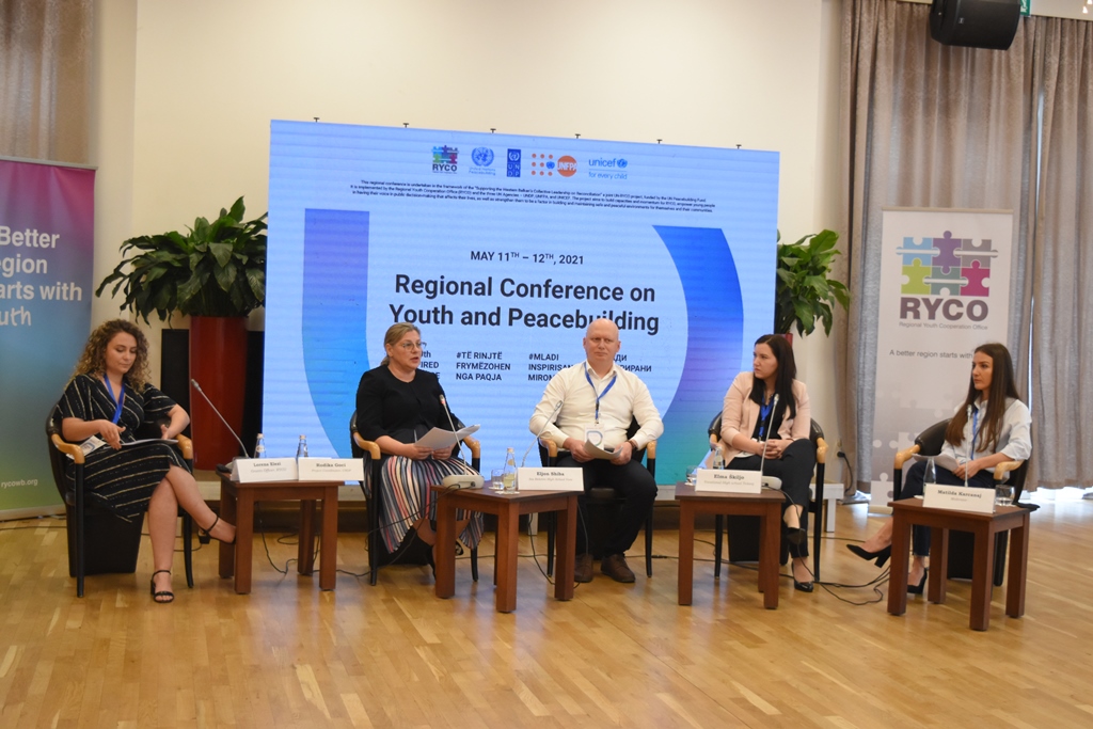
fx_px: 1457
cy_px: 364
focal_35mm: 48
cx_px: 546
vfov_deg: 28.1
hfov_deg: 41.1
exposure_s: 1/160
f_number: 4.5
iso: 1600
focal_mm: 32
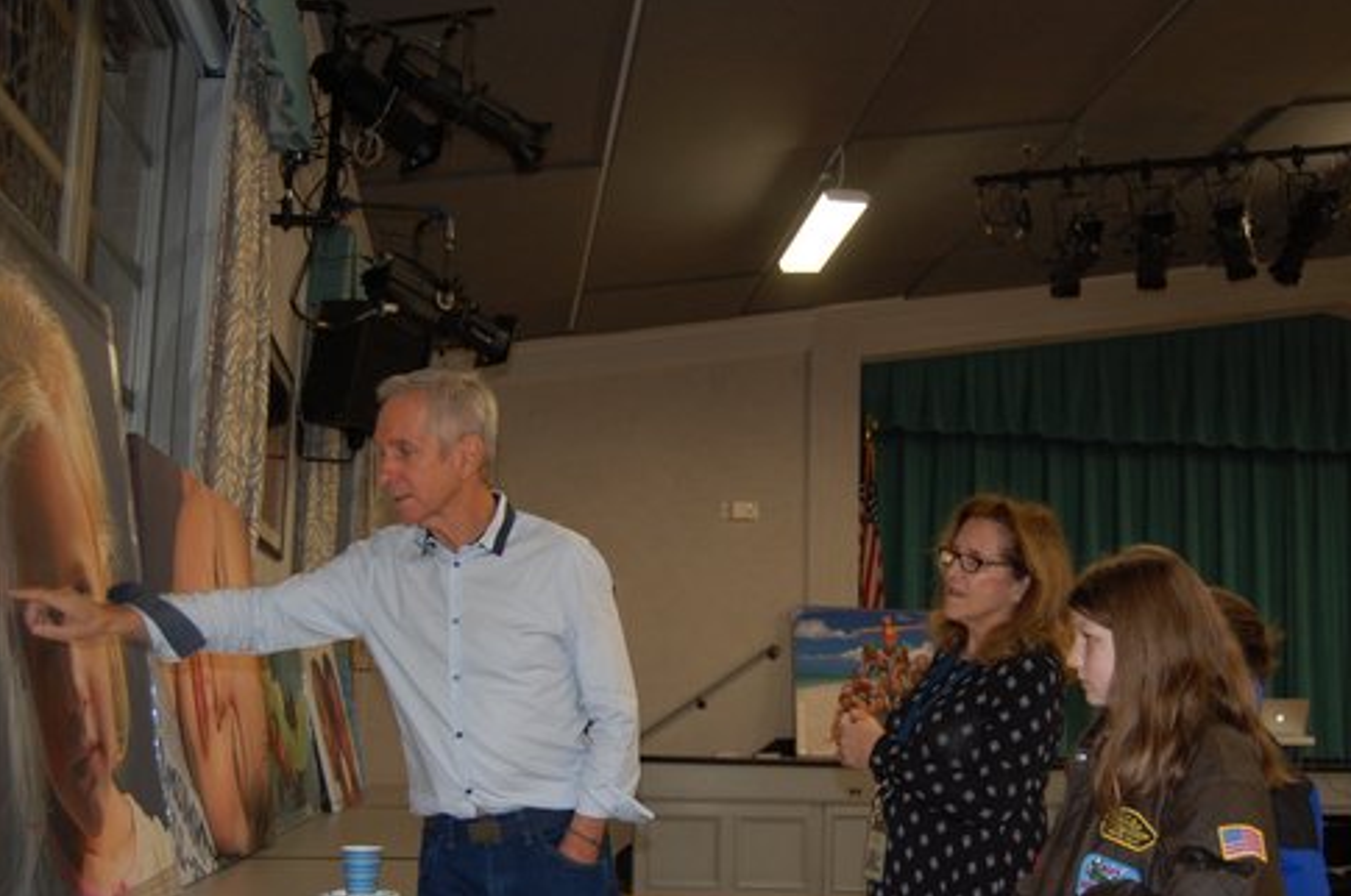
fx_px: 1537
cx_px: 721
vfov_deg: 32.4
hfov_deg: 47.4
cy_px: 545
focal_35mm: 41
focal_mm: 22
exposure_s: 1/60
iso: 400
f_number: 3.8
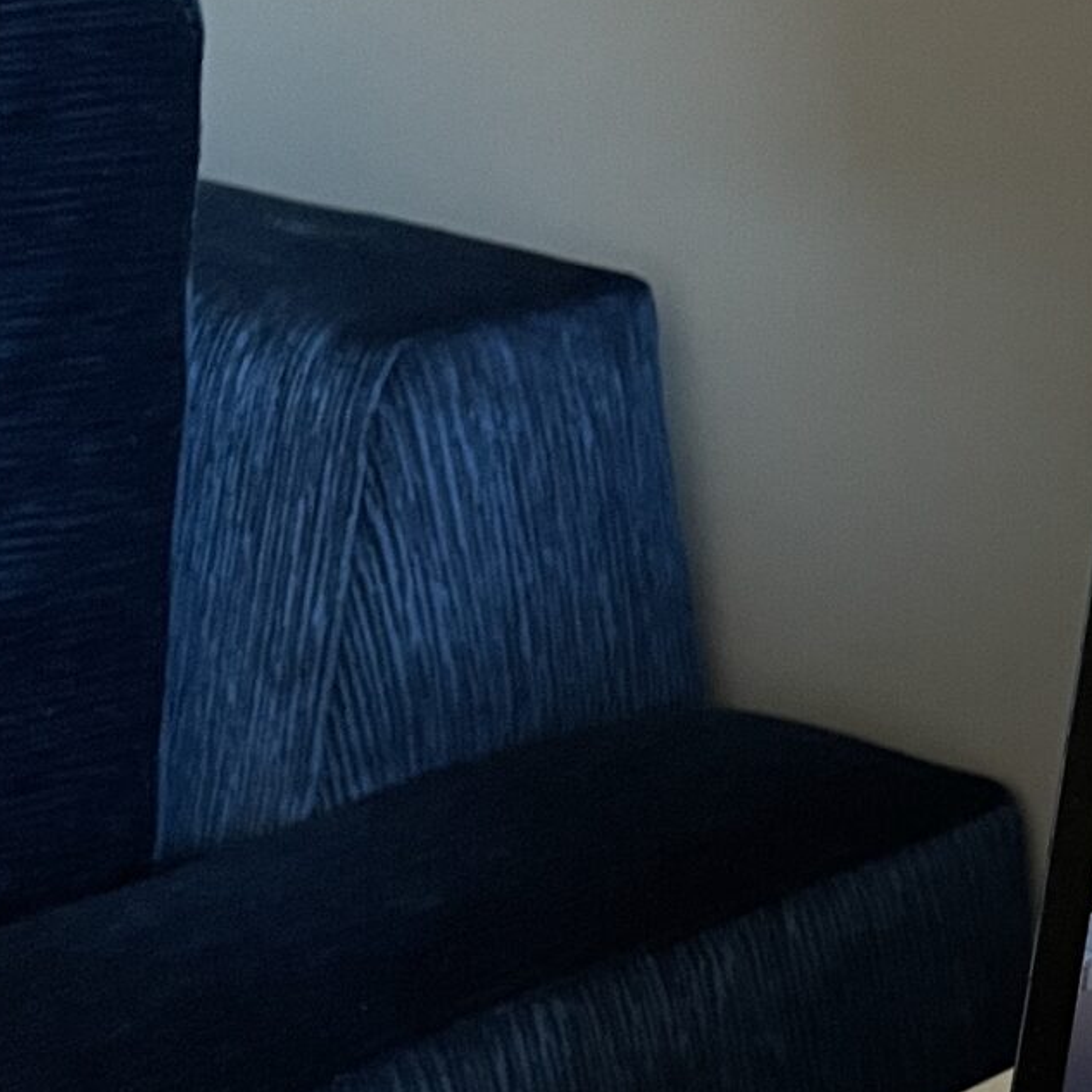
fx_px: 3319
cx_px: 2051
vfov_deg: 18.6
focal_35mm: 93
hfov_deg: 15.6
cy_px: 804
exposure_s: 1/60
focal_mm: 4.2
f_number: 1.6
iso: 250
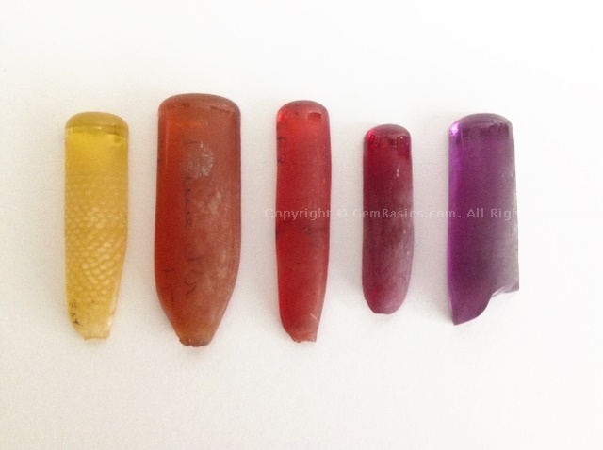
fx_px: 609
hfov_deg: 52.7
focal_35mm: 35
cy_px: 225
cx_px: 302
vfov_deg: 40.6
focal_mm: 4.28
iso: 160
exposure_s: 1/15
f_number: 2.4
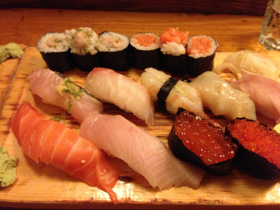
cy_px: 105
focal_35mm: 33
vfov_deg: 42.9
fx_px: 267
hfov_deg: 55.4
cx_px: 140
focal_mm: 4.13
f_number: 2.4
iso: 800
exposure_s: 1/15
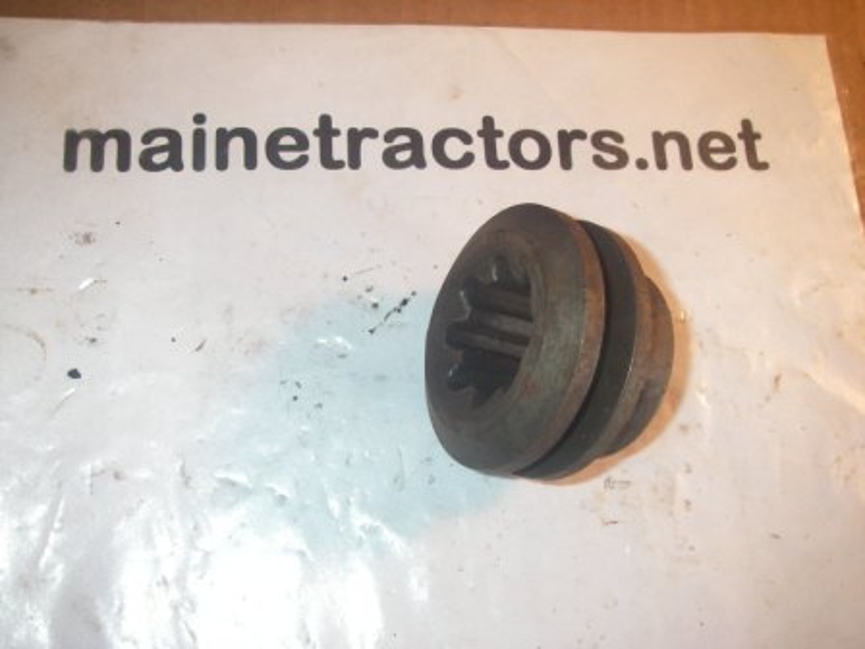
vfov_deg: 37.7
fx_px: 950
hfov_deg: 49.0
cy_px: 324
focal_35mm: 38
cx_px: 432
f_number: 3.3
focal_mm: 6.3
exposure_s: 1/40
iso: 200
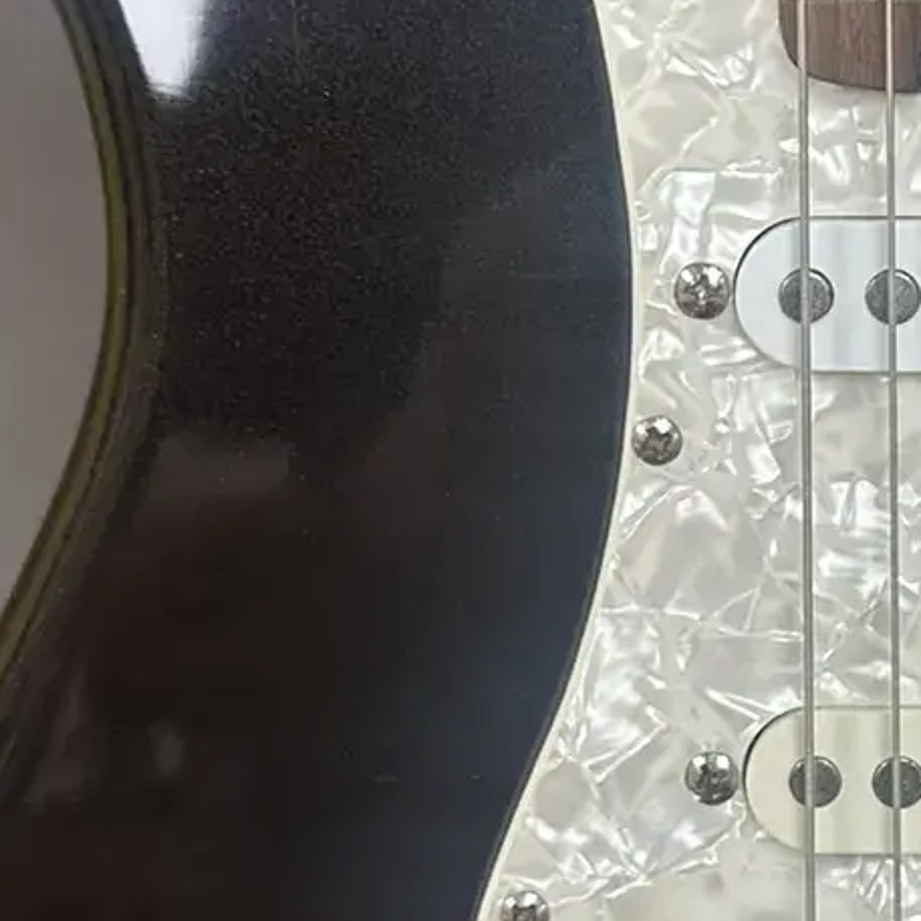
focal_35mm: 95
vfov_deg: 18.3
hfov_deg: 17.7
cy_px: 474
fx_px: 2860
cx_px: 983
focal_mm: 6.86
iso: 160
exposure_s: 1/120
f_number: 1.78
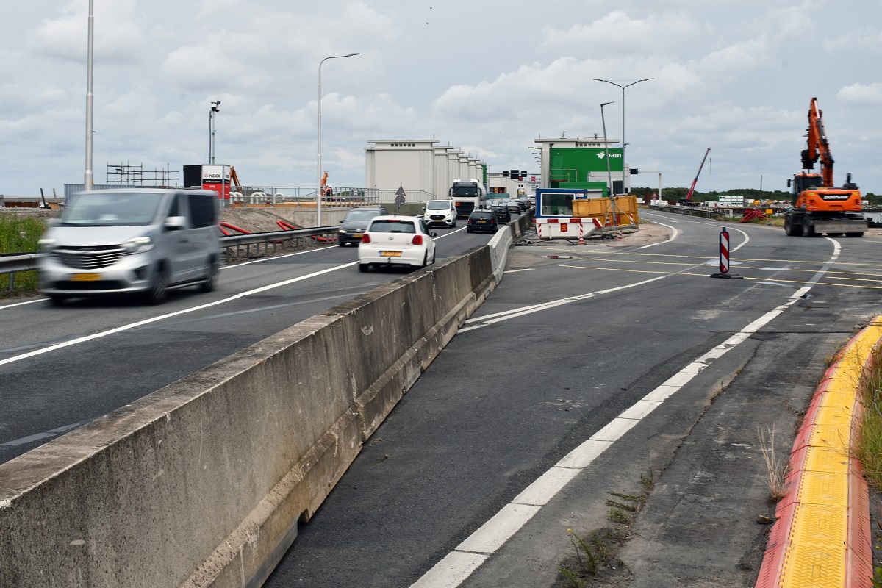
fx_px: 1176
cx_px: 441
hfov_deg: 41.1
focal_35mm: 48
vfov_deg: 28.1
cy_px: 294
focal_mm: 32
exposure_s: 1/25
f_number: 16
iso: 50
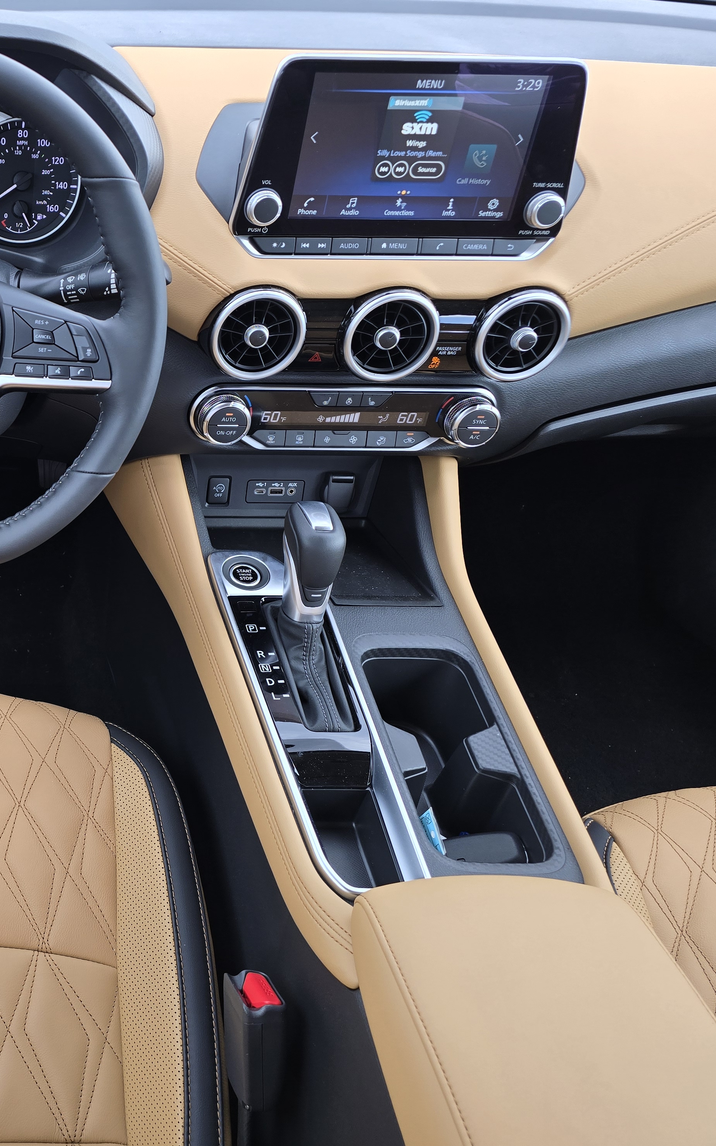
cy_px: 576
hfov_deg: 33.9
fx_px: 1030
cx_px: -50
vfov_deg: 58.1
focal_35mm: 33
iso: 40
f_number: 1.7
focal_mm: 6.3
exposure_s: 1/180
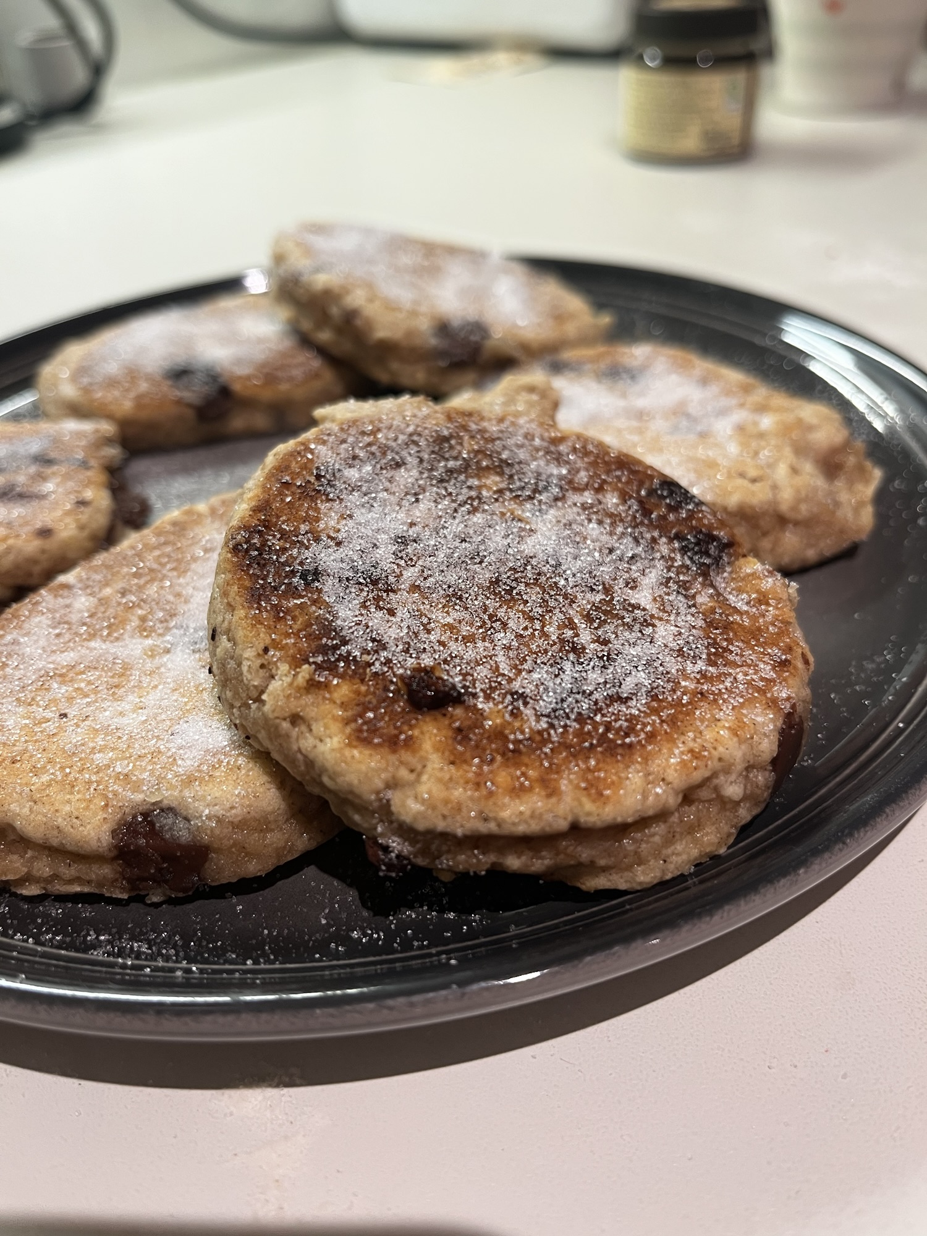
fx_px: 928
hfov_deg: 53.1
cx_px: 464
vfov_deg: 67.3
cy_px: 618
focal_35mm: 26
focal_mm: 5.1
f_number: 1.6
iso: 100
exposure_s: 1/50
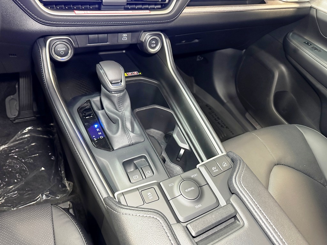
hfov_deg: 71.6
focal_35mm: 24
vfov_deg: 56.8
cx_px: 164
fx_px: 227
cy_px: 122
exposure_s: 1/30
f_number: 1.78
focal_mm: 6.86
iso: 800
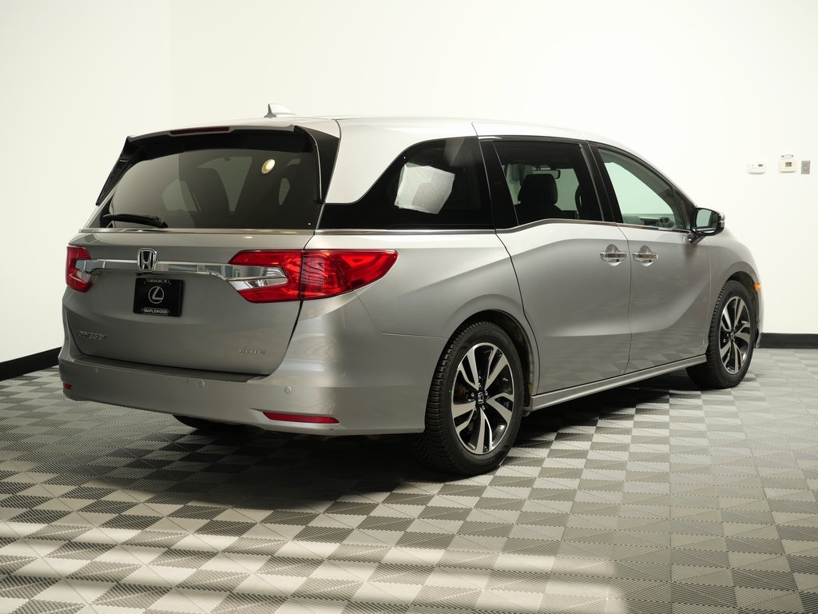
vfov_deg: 32.9
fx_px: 1040
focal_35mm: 44
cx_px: 409
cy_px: 307
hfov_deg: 42.9
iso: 250
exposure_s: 1/200
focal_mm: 22
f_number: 5
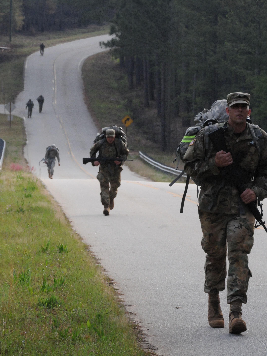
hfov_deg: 6.1
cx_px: 133
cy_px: 193
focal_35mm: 245
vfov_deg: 8.1
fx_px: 2520
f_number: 11
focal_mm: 150
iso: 1600
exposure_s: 1/500
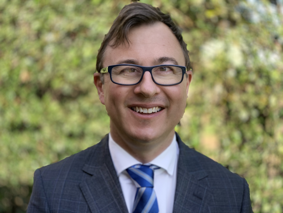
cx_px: 142
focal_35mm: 52
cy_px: 106
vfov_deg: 28.0
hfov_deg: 36.8
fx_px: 425
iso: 25
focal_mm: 6
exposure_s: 1/122
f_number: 2.4
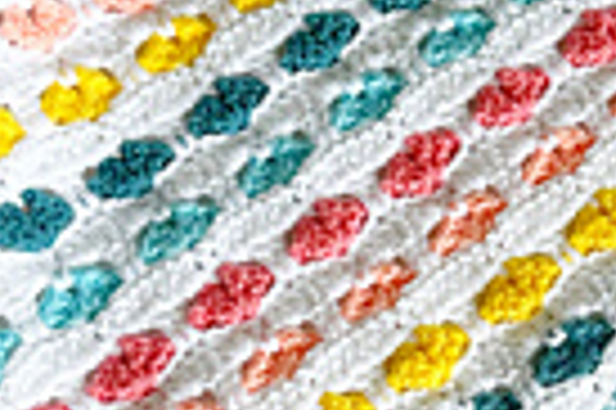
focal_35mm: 91
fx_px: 1555
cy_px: 410
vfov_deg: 14.7
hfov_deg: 21.8
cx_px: 569
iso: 80
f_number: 1.78
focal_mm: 6.86
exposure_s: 1/501
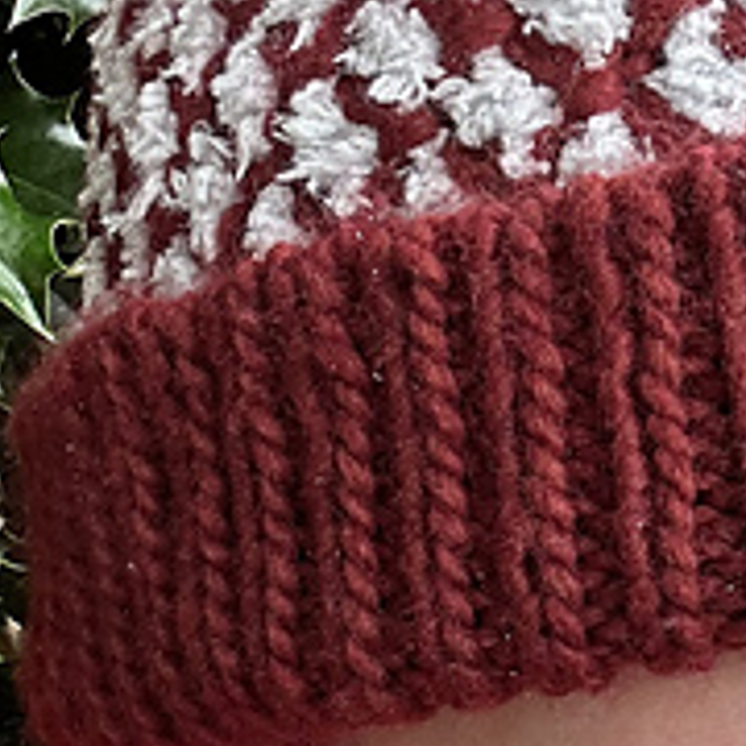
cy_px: 713
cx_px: 651
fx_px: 2292
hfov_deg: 18.2
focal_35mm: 94
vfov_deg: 18.1
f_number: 1.9
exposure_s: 1/121
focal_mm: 2.69
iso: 40
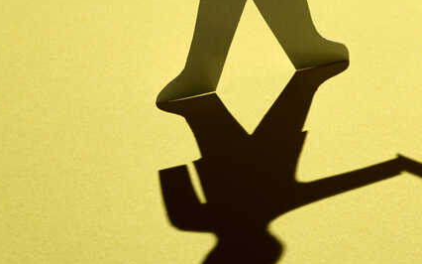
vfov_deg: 8.3
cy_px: 11
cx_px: 388
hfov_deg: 13.1
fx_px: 1817
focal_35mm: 158
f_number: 11
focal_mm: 60
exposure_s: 1/160
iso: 50
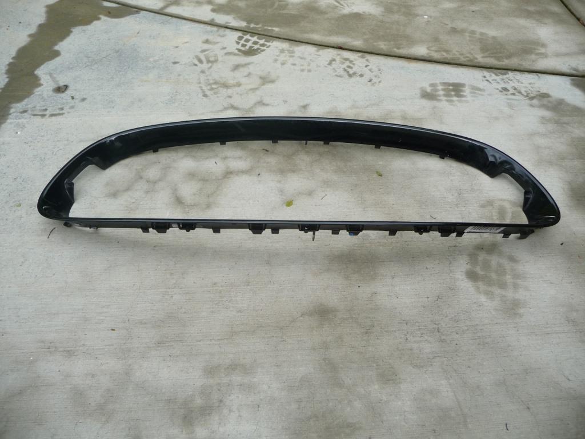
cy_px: 220
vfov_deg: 49.7
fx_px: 473
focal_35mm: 28
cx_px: 292
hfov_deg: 63.4
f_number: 3.3
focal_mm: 4.7
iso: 100
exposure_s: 1/320
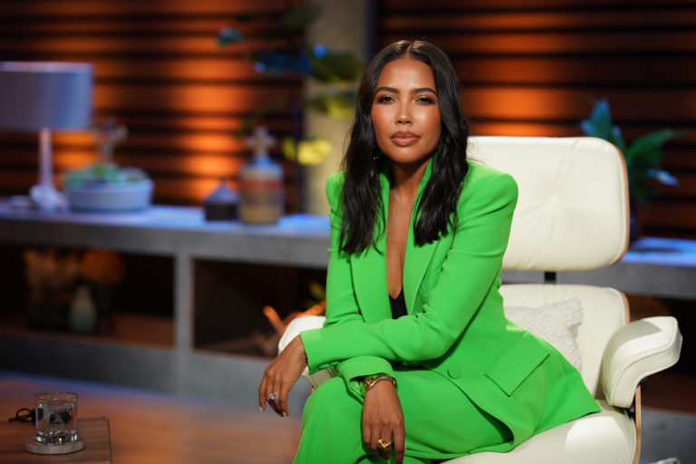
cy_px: 232
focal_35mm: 85
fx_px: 1643
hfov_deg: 23.9
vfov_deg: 16.1
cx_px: 348
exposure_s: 1/125
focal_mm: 85
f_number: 2
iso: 1000
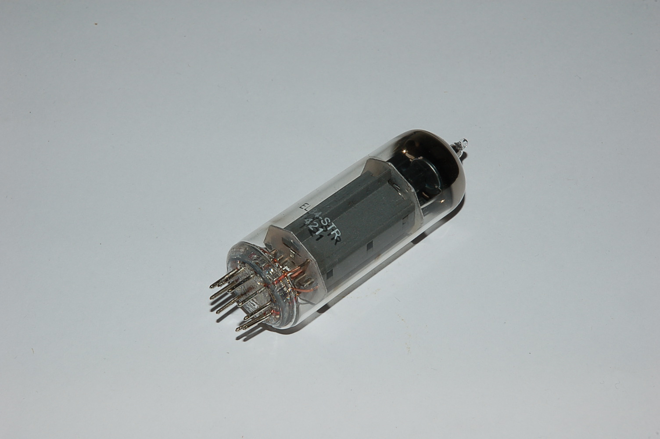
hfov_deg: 19.5
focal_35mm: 105
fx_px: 1923
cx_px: 330
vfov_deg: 13.0
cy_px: 220
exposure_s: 1/60
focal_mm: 70
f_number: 22
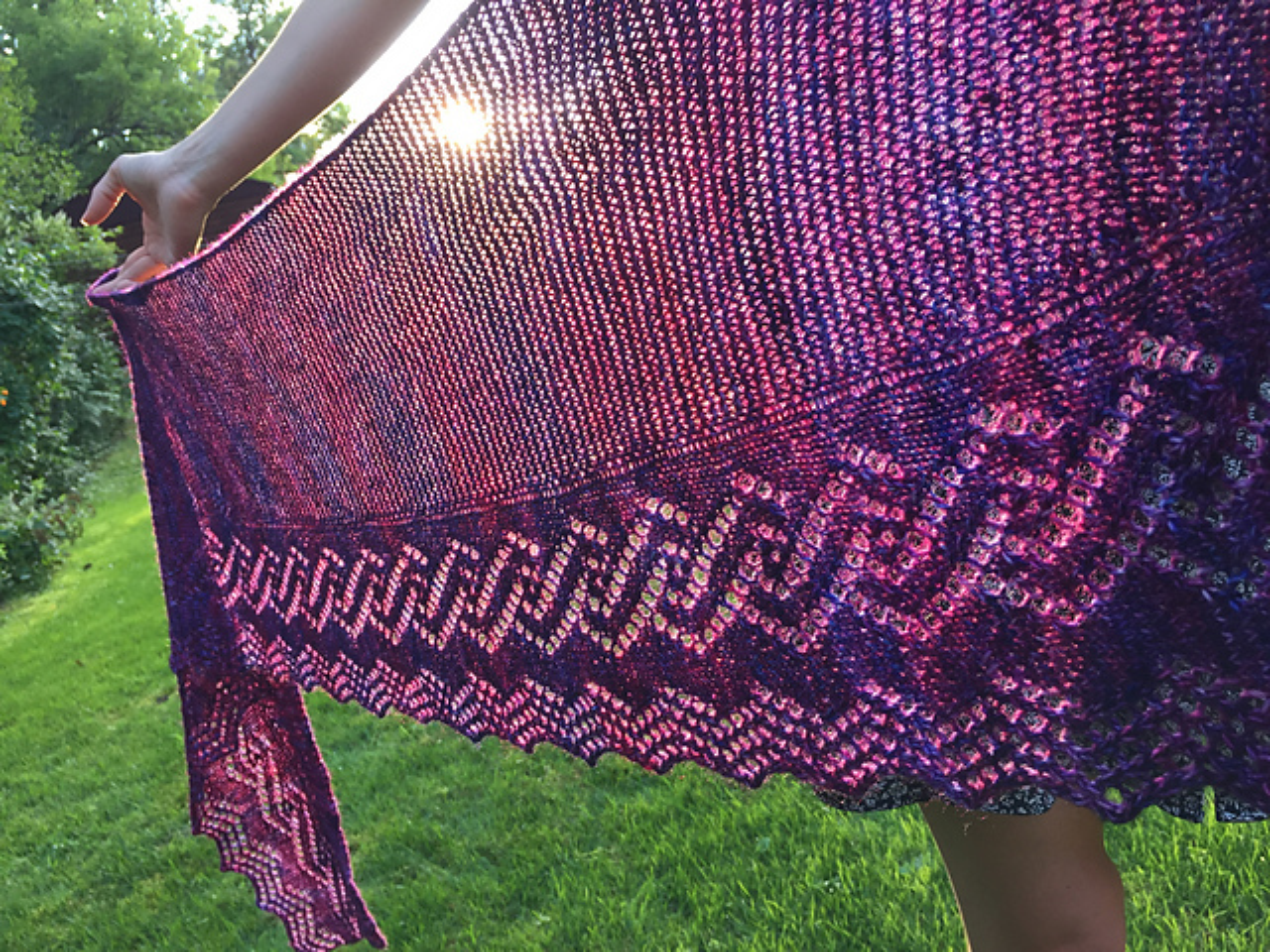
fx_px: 1064
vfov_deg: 48.2
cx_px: 635
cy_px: 476
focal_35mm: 29
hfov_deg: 61.7
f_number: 2.2
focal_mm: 4.15
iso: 40
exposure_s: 1/60
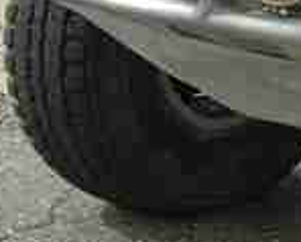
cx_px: 718
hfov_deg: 8.1
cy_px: -112
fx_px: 1969
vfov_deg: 6.9
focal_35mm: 221
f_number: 9
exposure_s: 1/320
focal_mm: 29
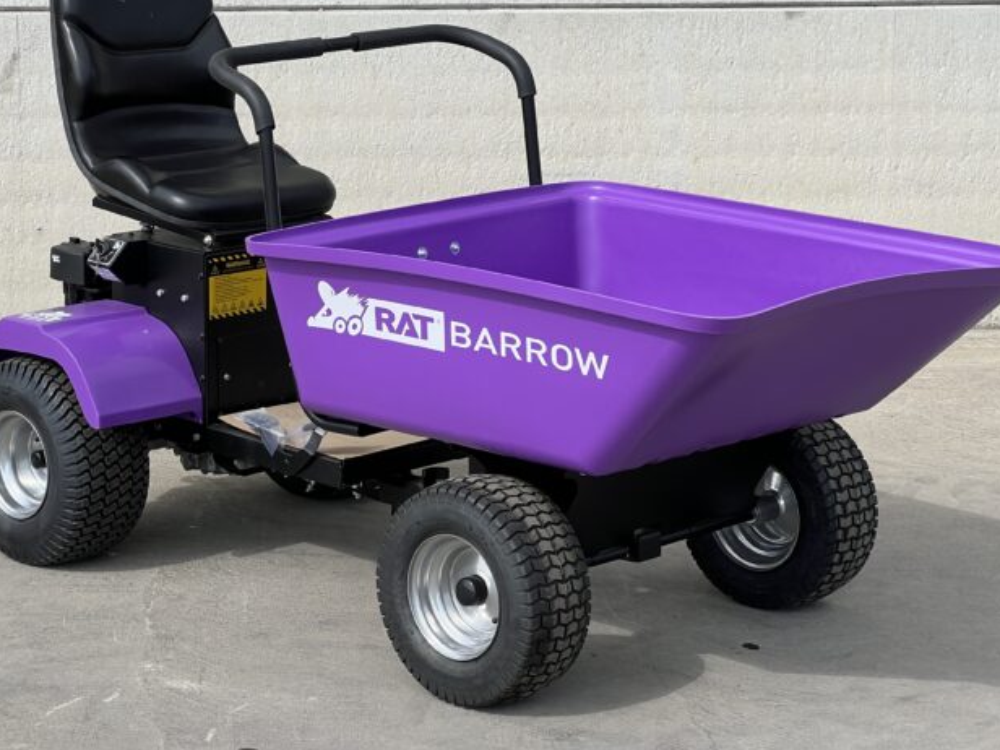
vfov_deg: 15.4
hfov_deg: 20.4
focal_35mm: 96
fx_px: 2773
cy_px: 310
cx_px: 463
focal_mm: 9
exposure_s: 1/504
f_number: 2.8
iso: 32
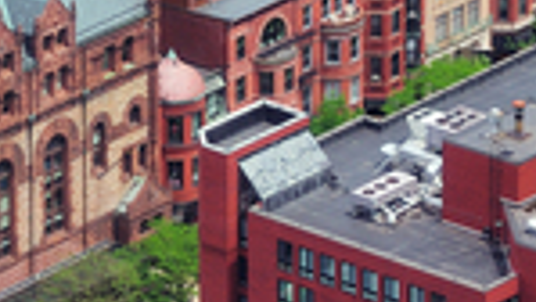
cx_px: -70
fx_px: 7039
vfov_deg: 2.5
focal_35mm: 495
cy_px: -58
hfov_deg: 4.4
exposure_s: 1/180
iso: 200
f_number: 11
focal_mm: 135
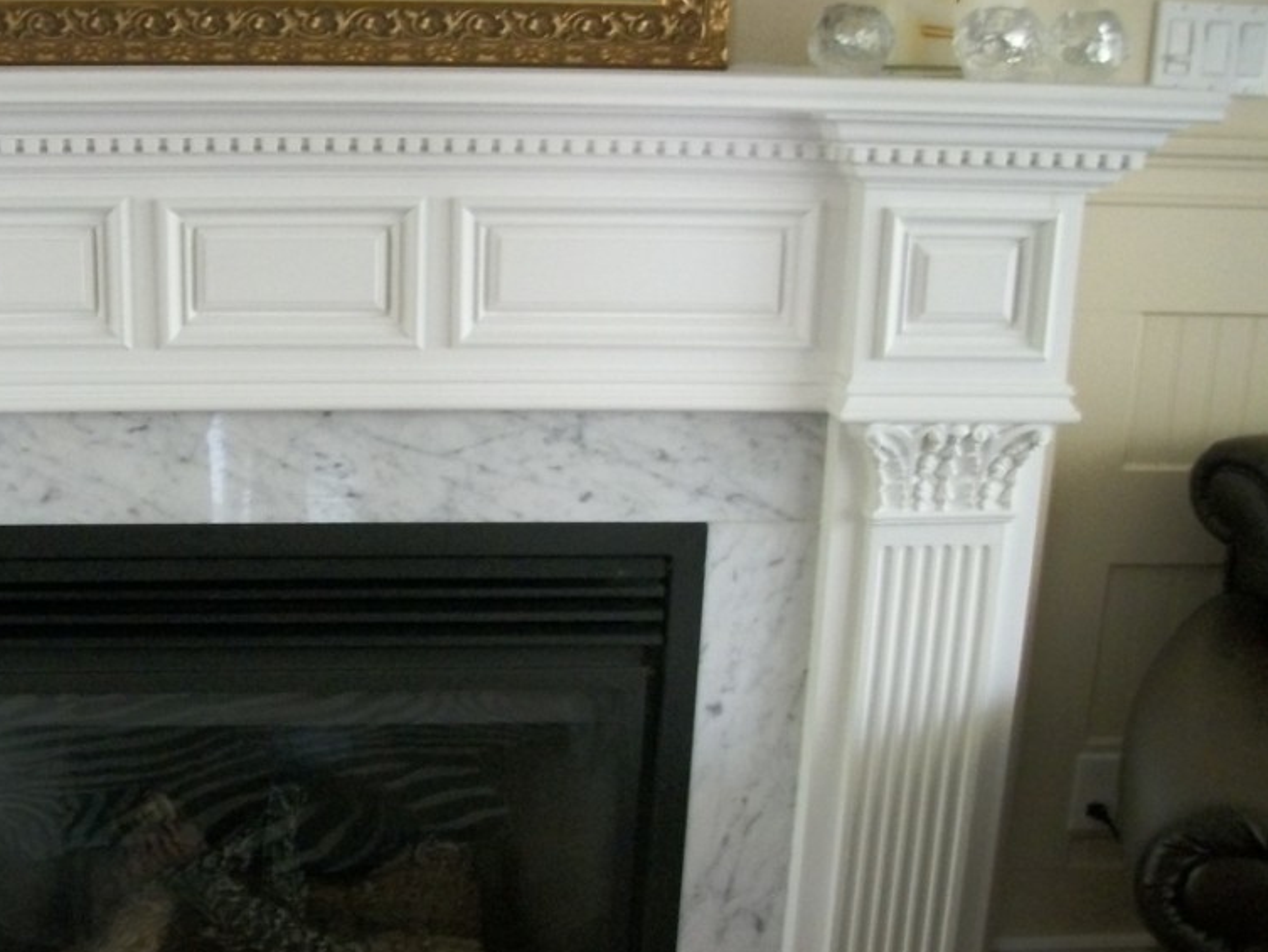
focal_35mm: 51
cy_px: 671
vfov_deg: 28.3
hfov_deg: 36.4
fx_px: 1868
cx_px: 274
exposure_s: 1/8
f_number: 2.9
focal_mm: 5.7
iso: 250
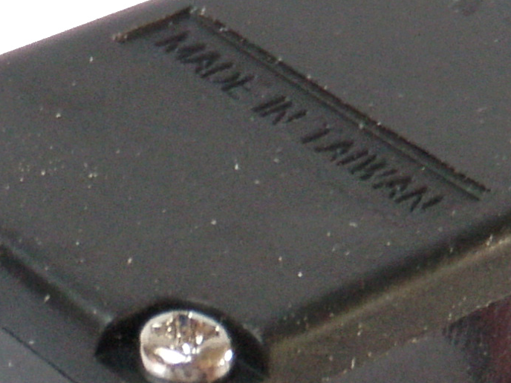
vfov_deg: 7.6
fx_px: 2820
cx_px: 177
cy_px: 592
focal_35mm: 191
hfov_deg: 10.3
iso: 200
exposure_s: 1/10
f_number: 4.1
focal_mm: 6.53
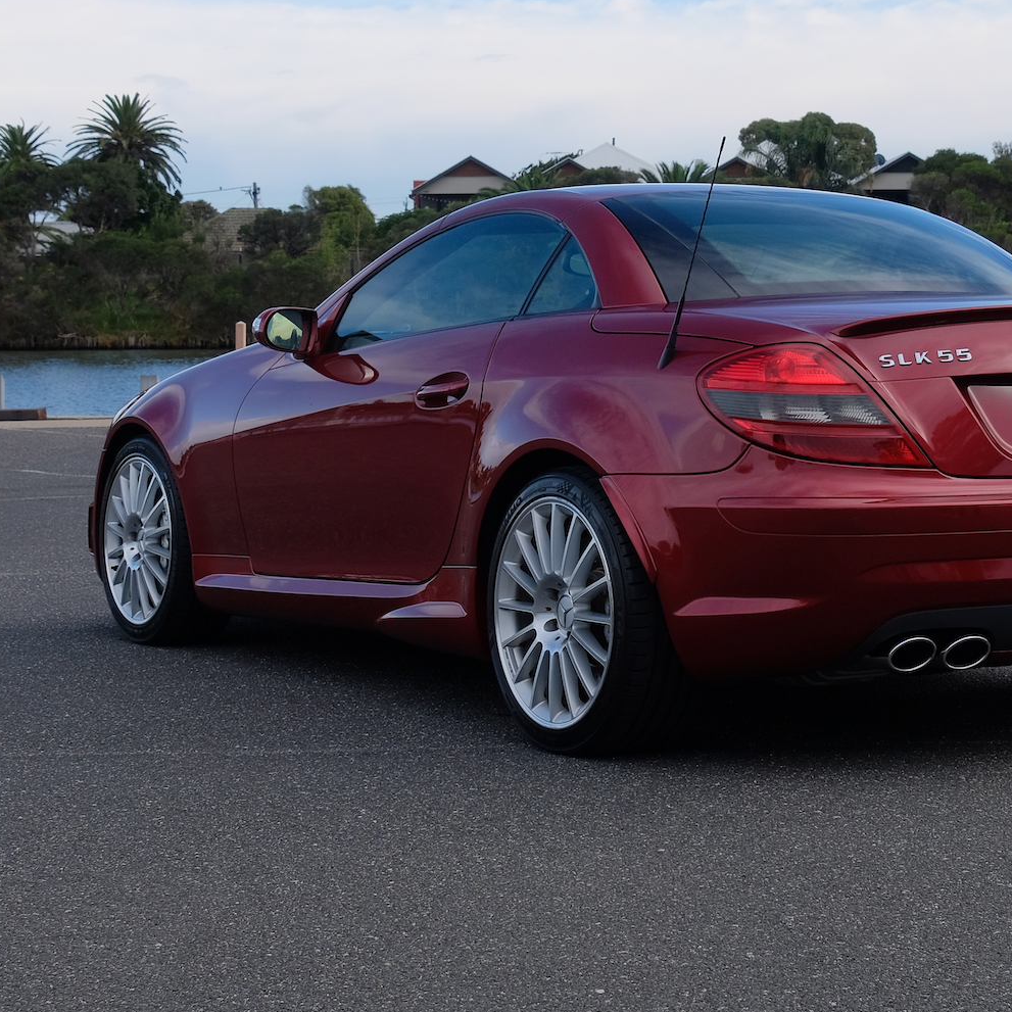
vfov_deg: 28.6
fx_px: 1985
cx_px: 685
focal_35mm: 60
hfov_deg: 28.4
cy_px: 481
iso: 400
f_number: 8
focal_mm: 23.3
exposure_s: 1/320
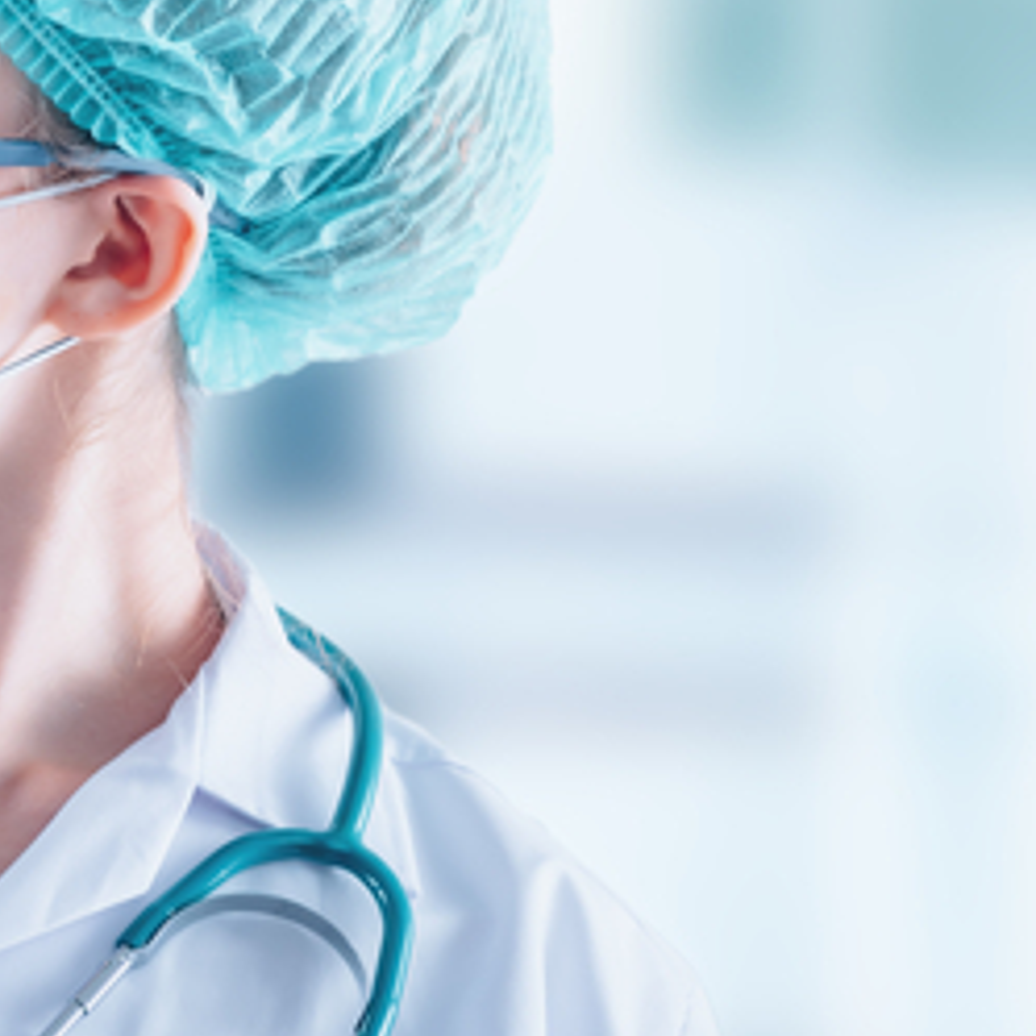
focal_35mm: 191
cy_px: 241
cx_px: -487
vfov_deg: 9.1
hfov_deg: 8.9
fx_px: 6467
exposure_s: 1/250
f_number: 5
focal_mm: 70
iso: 200
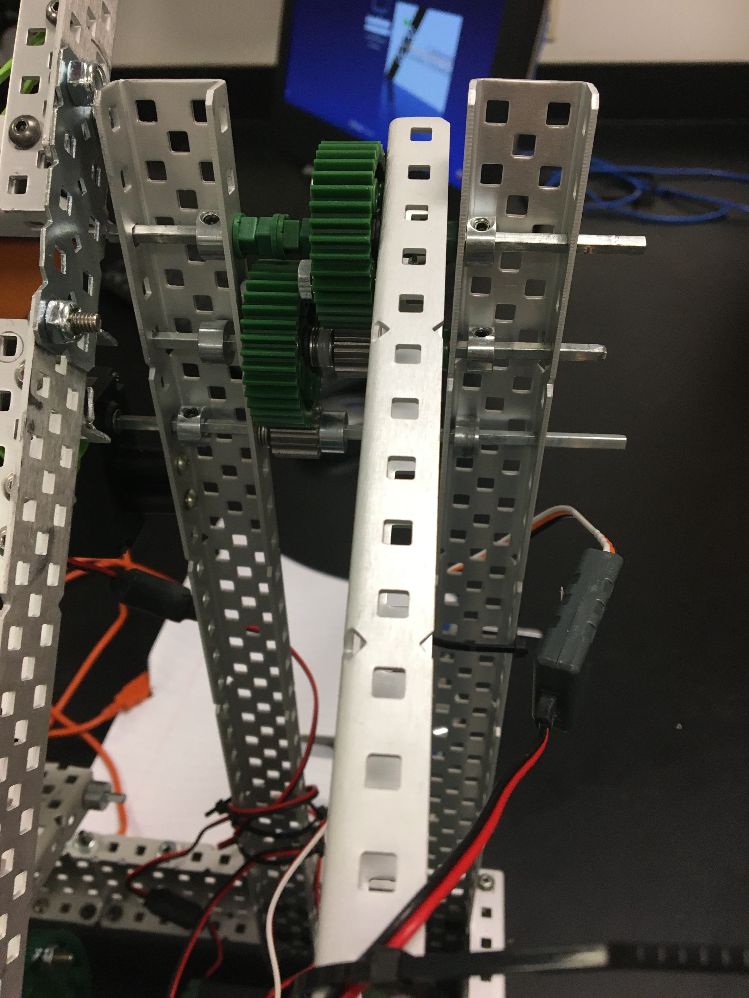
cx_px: 374
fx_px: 837
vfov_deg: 61.7
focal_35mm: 29
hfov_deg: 48.2
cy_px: 499
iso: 40
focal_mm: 4.15
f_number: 2.2
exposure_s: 1/30
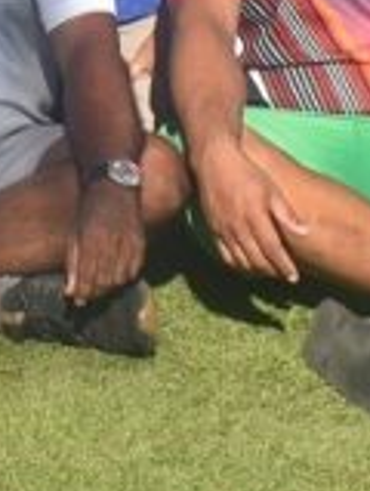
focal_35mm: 241
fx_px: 3421
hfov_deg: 6.0
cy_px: -489
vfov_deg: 7.8
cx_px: -493
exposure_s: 1/250
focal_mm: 26
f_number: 8
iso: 100
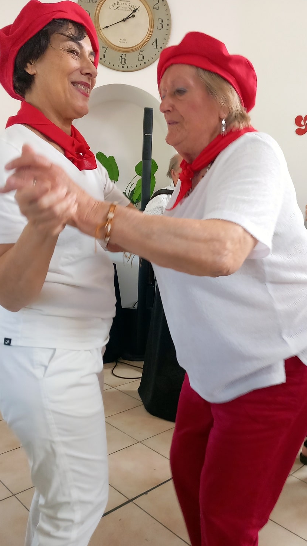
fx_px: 434
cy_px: 277
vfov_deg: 64.3
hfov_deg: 38.9
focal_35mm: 30
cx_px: 172
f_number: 1.8
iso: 160
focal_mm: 4
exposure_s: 1/50
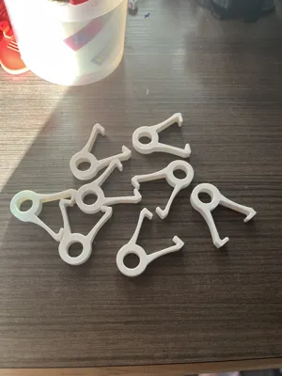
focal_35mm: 26
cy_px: 188
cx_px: 141
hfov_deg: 53.1
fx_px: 282
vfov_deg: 67.3
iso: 125
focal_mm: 5.1
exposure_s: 1/60
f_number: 1.6
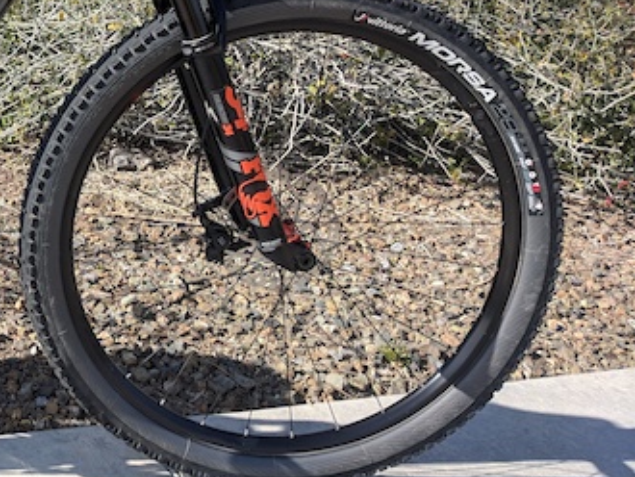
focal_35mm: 63
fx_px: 1157
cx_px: -133
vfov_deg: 22.8
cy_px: 62
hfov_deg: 27.0
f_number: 2
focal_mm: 4.67
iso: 50
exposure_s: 1/1149
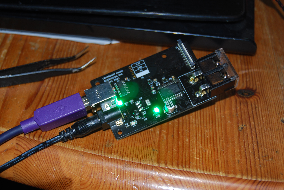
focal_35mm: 72
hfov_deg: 28.0
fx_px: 569
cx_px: 142
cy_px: 95
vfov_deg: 19.0
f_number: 5.6
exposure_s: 1/60
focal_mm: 48
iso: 200
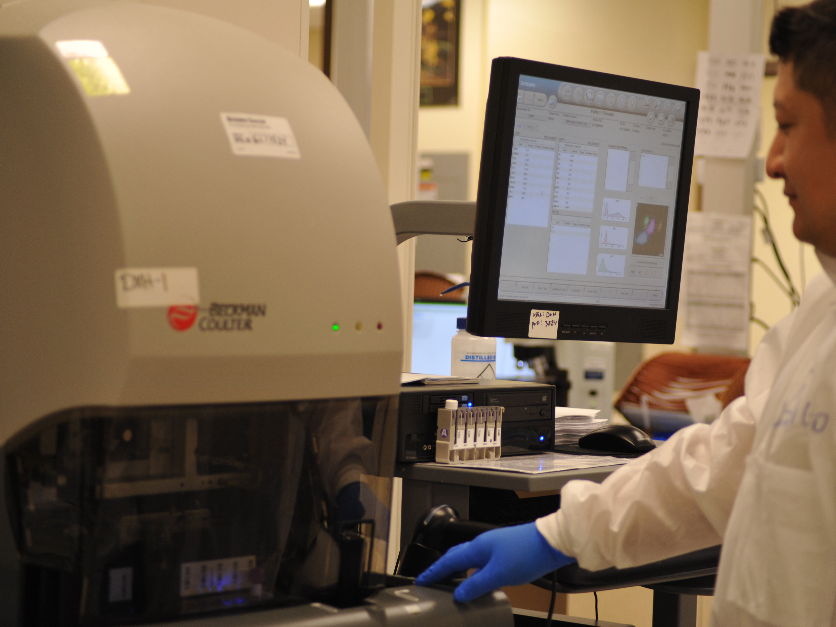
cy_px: 314
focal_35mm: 93
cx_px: 475
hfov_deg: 21.1
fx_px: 2246
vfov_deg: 15.9
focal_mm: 85
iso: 800
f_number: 4
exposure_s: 1/80
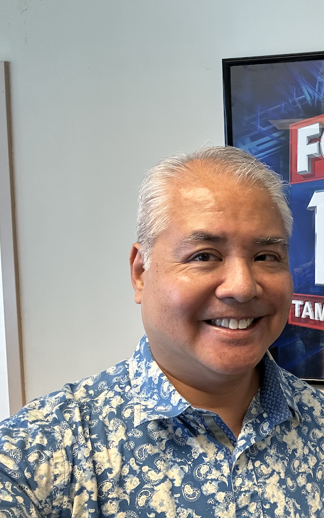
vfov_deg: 58.2
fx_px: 466
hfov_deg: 35.5
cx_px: 306
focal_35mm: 33
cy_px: 256
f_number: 1.9
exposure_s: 1/60
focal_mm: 2.69
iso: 160
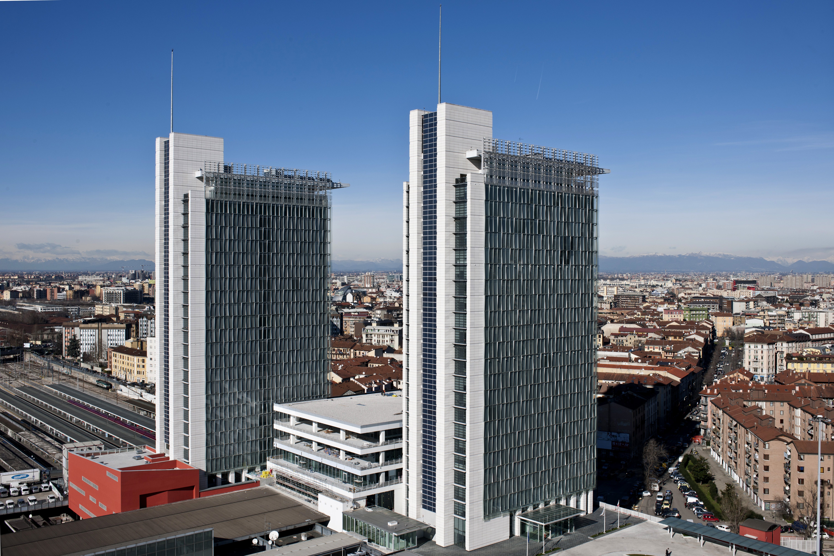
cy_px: 278
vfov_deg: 38.9
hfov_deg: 55.8
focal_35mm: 34
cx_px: 417
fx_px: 788
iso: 100
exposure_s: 1/160
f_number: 16
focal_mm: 34
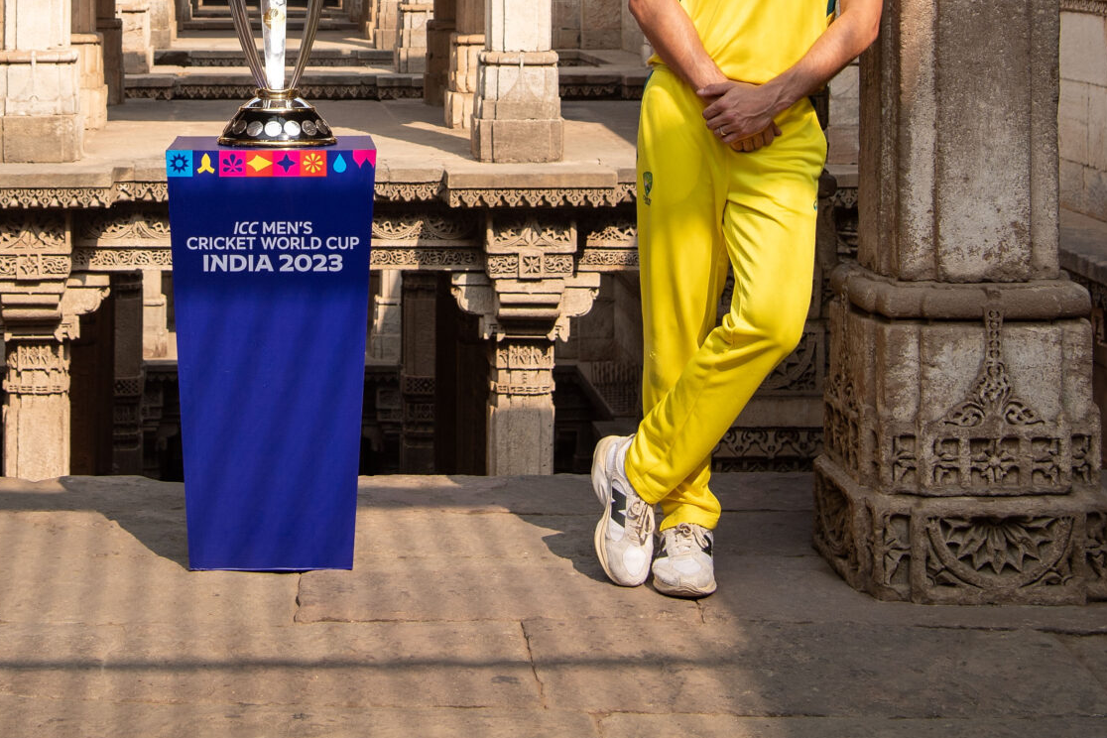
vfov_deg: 16.9
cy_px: -83
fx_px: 2398
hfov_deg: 25.7
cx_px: 303
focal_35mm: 78
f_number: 5.6
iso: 125
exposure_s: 1/320
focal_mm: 34
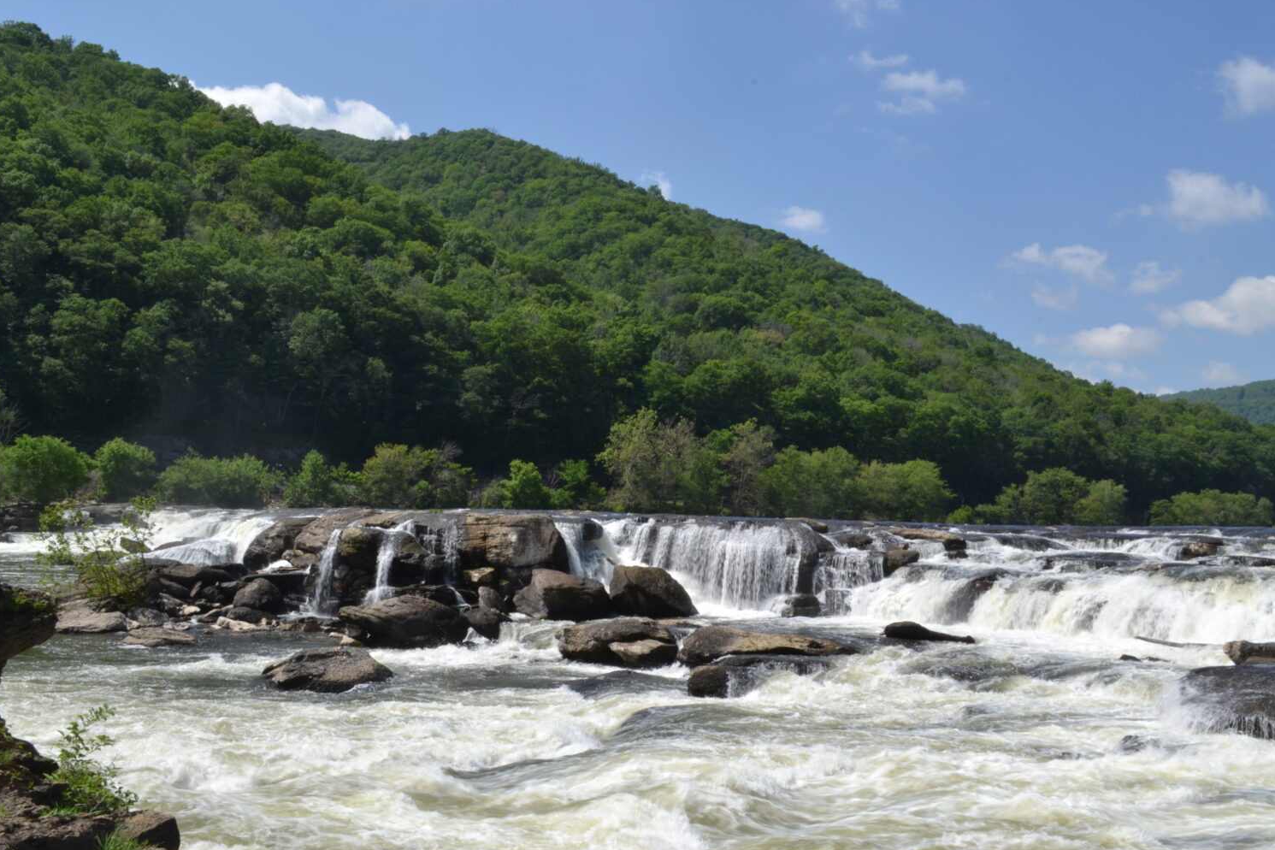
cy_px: 420
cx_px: 648
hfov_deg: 55.8
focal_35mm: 34
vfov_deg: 38.9
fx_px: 1204
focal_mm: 22
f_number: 22
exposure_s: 1/30
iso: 100
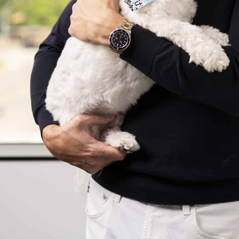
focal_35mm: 173
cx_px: 137
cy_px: -7
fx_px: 1351
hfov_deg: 10.1
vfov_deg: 10.0
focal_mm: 85
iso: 100
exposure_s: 1/160
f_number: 4
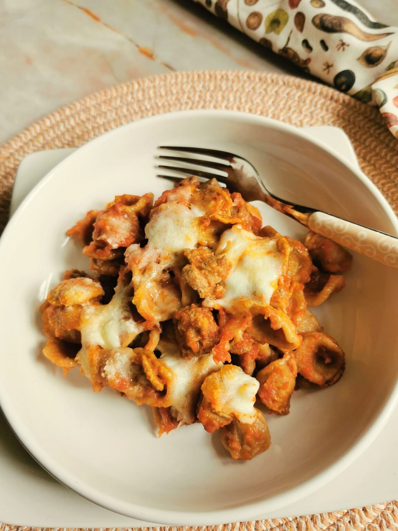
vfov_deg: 65.3
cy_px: 266
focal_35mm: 27
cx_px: 199
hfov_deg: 51.4
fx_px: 414
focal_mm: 5.56
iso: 64
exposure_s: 1/120
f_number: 1.6
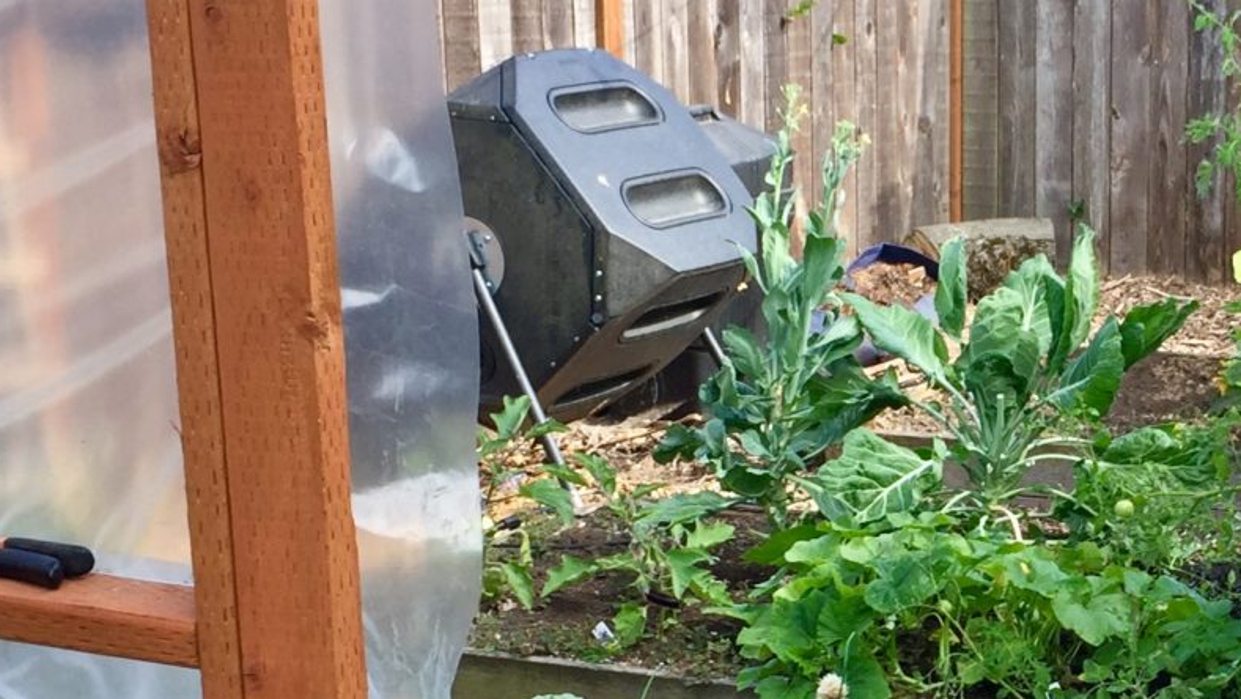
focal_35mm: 82
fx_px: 2699
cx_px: 1060
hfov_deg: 25.3
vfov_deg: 14.7
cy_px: 516
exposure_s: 1/220
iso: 32
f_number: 2.2
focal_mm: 4.15
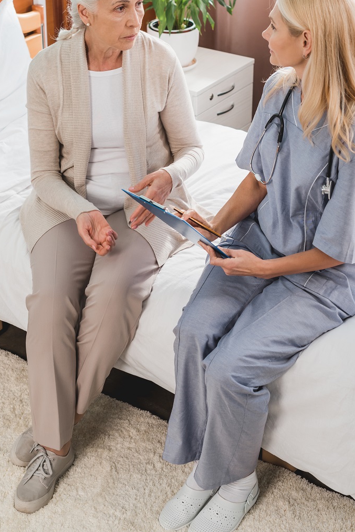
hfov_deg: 18.4
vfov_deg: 27.3
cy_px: 216
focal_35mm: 74
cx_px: 122
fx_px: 1093
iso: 320
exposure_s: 1/160
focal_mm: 50
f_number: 4
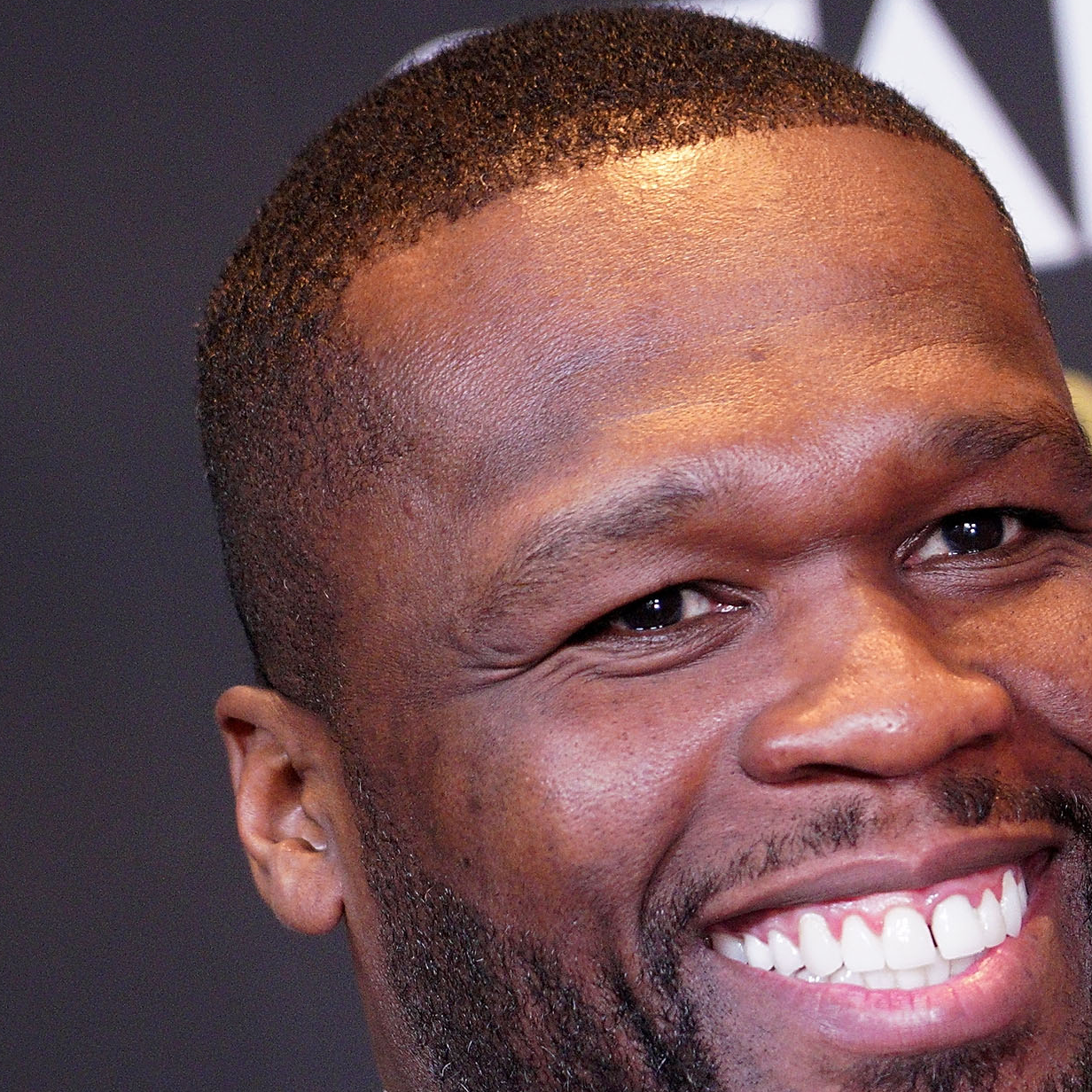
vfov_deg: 5.4
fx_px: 11599
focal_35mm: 325
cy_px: 873
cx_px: 773
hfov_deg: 5.4
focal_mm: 105
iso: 3200
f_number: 4
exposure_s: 1/200
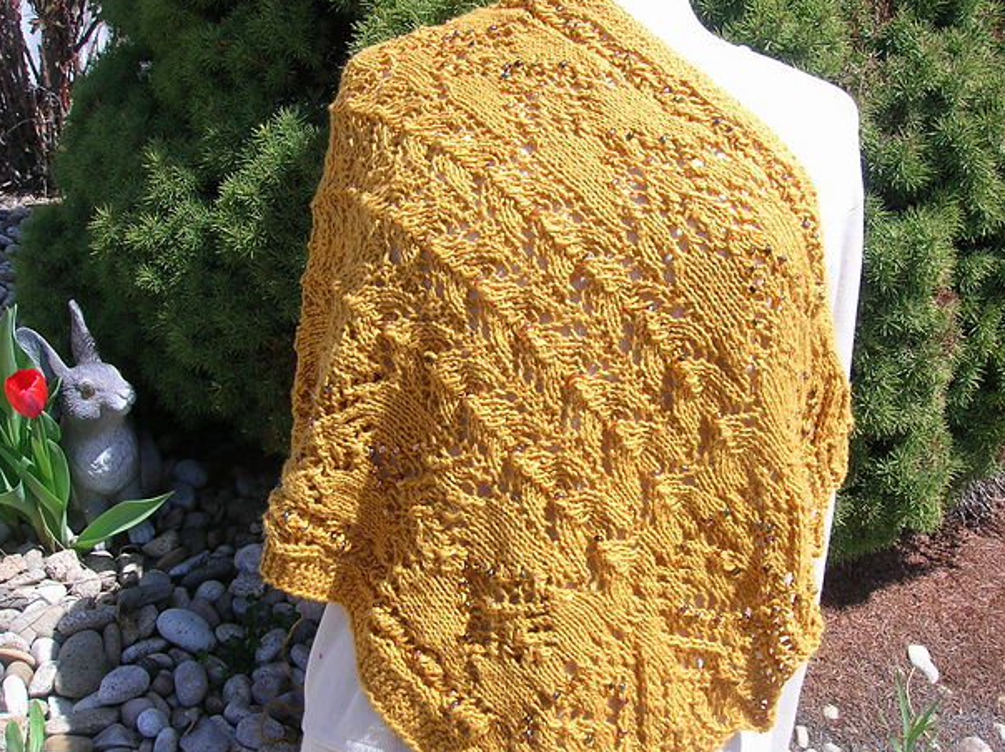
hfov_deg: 51.4
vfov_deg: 39.6
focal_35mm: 36
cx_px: 527
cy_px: 365
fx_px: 1044
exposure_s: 1/246
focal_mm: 5.7
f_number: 4.9
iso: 50
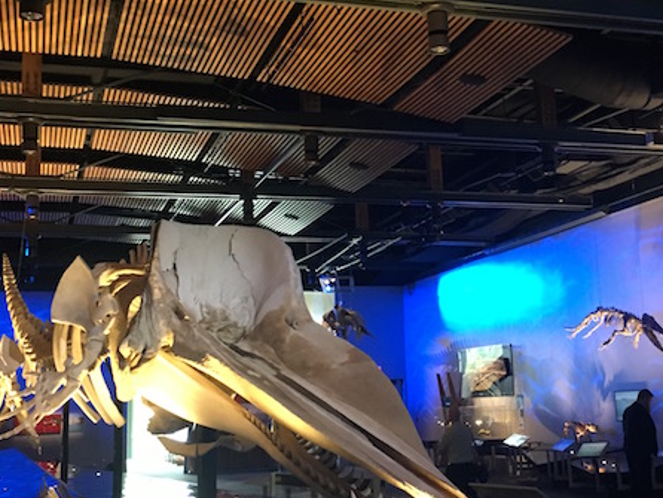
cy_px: 219
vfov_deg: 28.0
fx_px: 996
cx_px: 367
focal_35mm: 52
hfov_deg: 36.8
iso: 200
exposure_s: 1/20
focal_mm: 4.15
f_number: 2.2
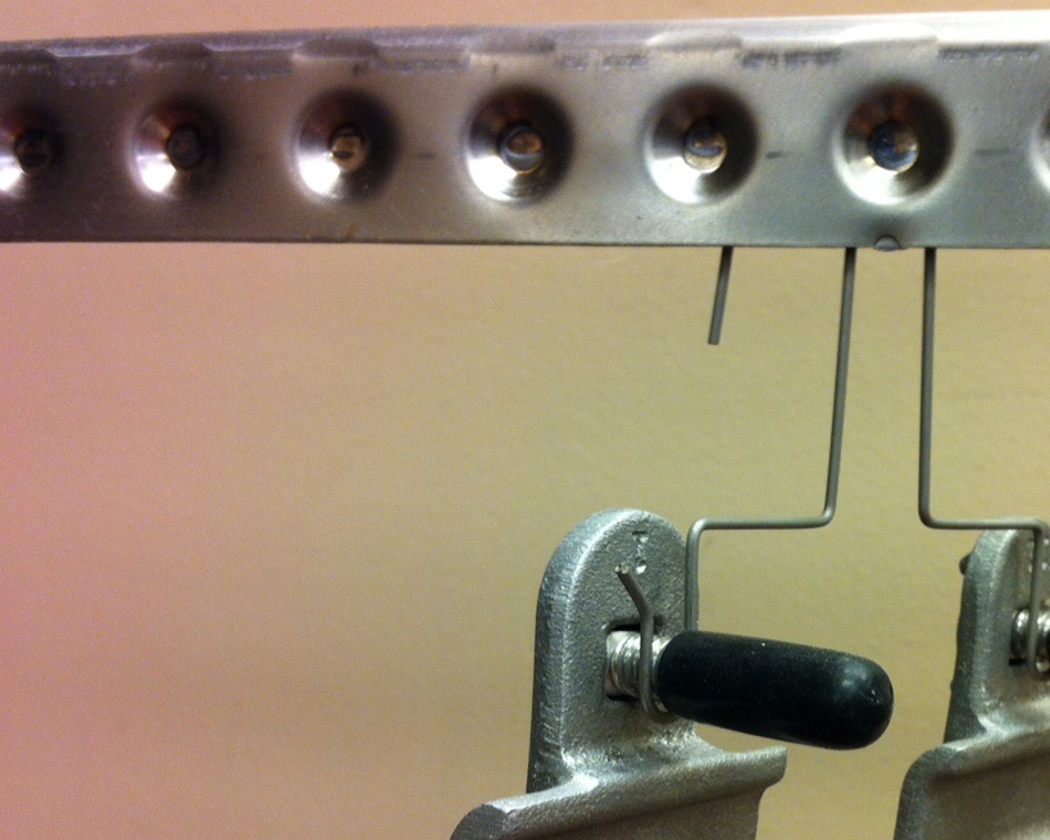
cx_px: 758
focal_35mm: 54
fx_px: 1678
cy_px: 562
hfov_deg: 34.2
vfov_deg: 27.9
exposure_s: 1/15
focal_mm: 3.85
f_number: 2.8
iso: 80
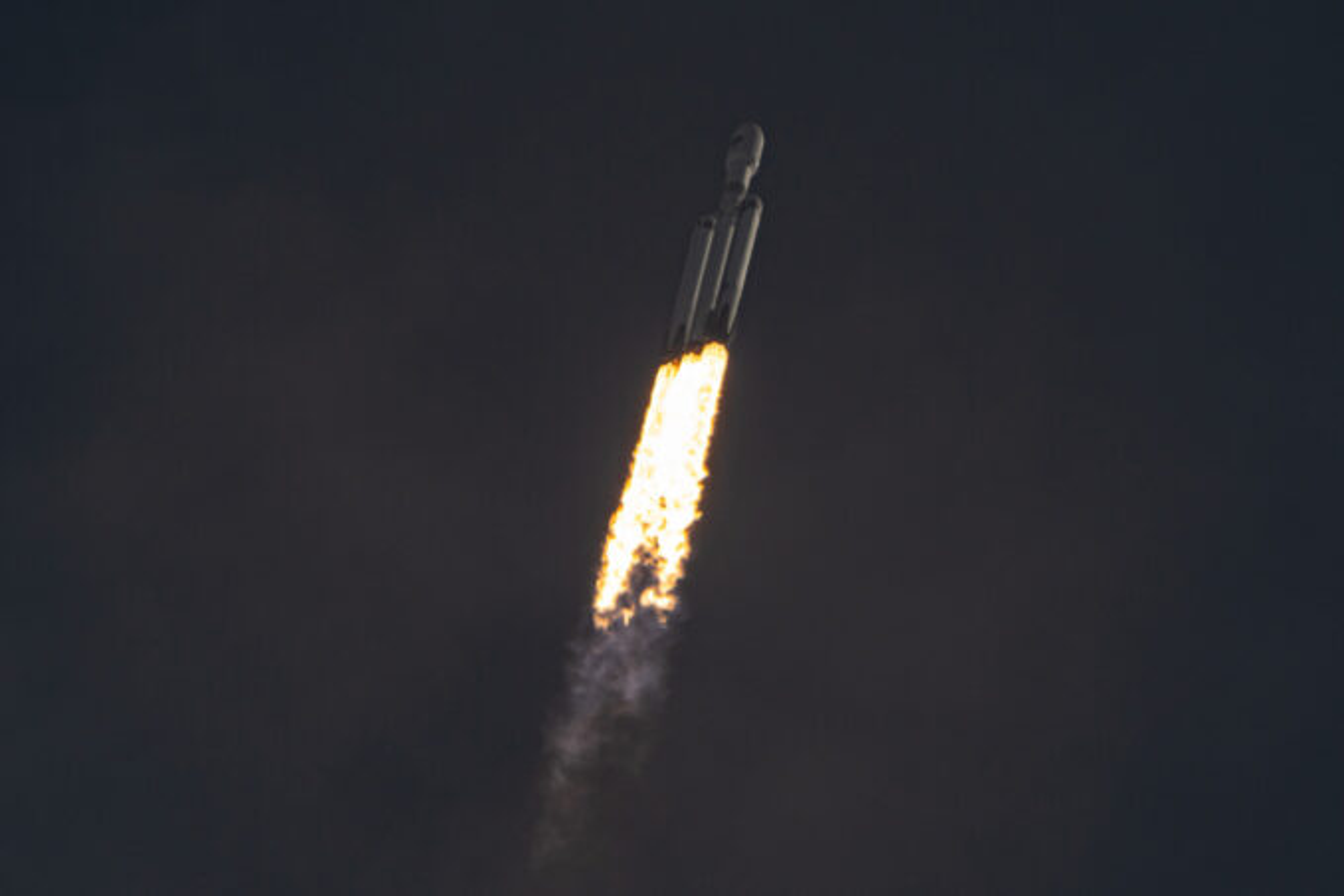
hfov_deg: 3.4
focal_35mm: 600
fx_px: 22398
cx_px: 672
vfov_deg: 2.3
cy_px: 448
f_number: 8
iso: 100
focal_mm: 600
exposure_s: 1/2000
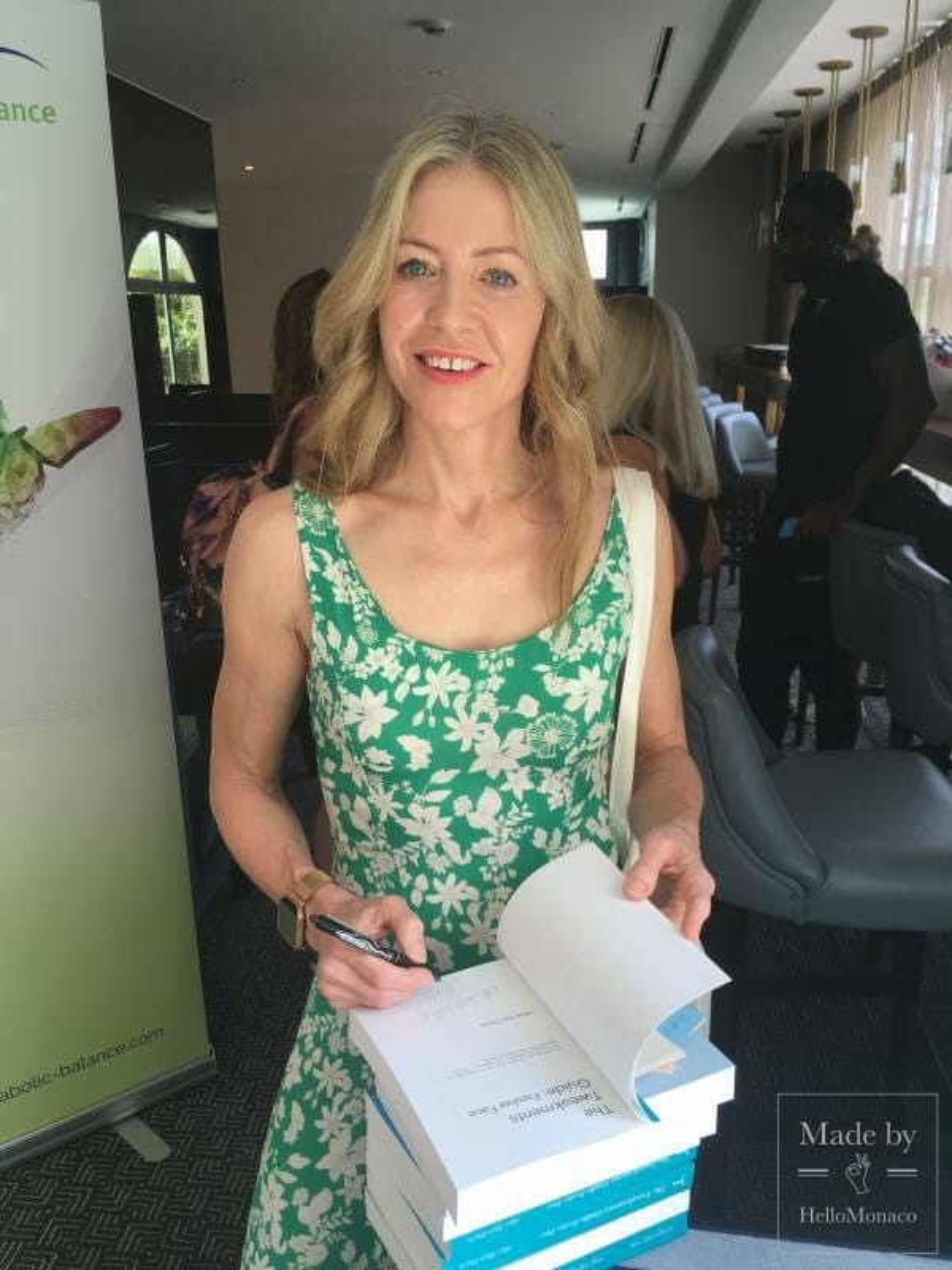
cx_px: 476
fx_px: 1063
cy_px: 635
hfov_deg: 48.2
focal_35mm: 29
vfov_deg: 61.7
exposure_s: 1/100
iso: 32
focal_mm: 4.15
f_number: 2.2
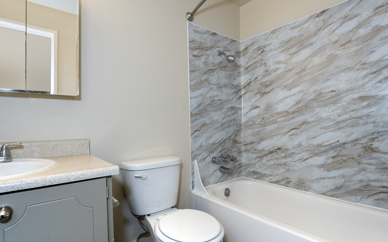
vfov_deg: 65.0
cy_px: 126
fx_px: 190
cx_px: 194
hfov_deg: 91.1
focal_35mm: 18
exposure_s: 1/100
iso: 640
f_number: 6.3
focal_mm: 14
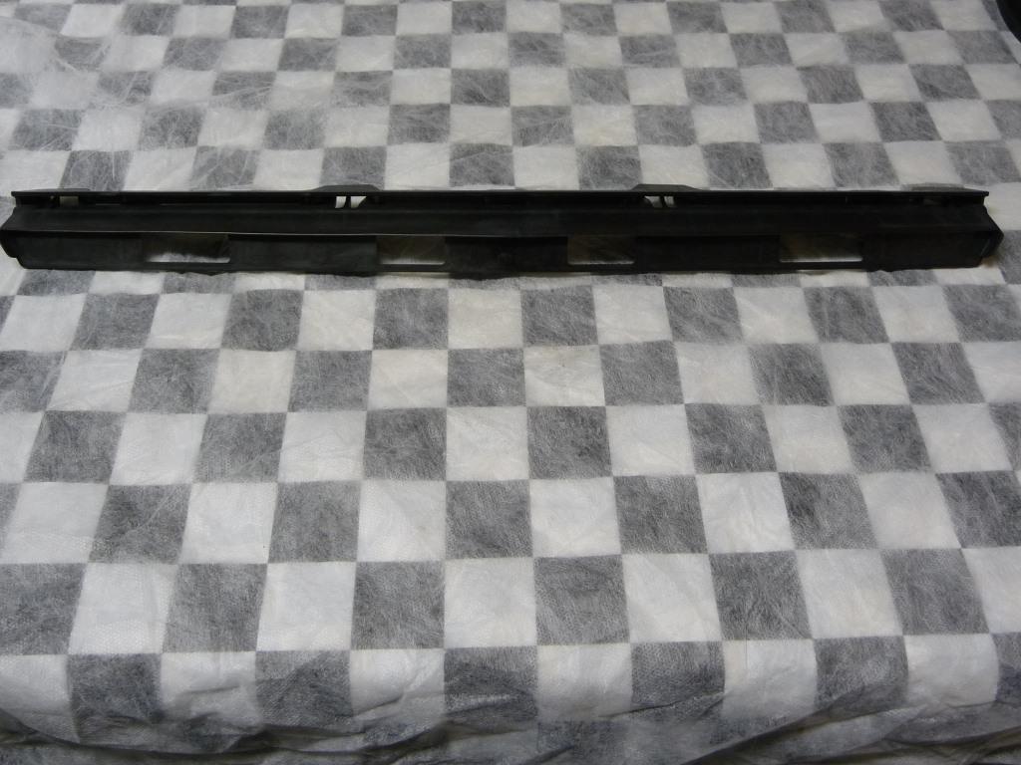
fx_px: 944
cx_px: 510
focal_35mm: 32
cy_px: 382
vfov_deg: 44.2
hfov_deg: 56.8
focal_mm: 4.7
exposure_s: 1/30
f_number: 3.3
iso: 160
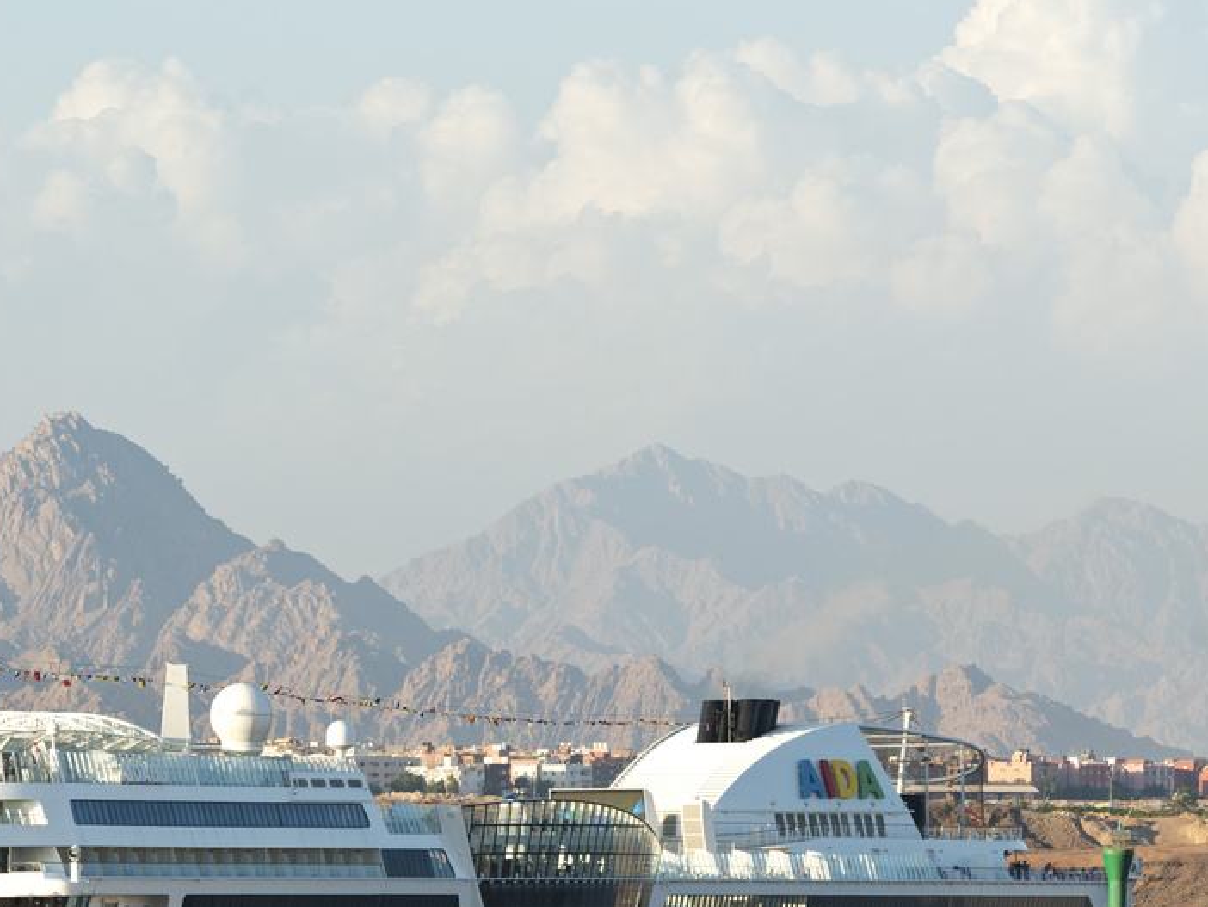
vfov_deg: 3.7
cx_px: 77
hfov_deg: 5.0
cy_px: 867
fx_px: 13929
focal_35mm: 399
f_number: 8
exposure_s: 1/250
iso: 200
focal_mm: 180
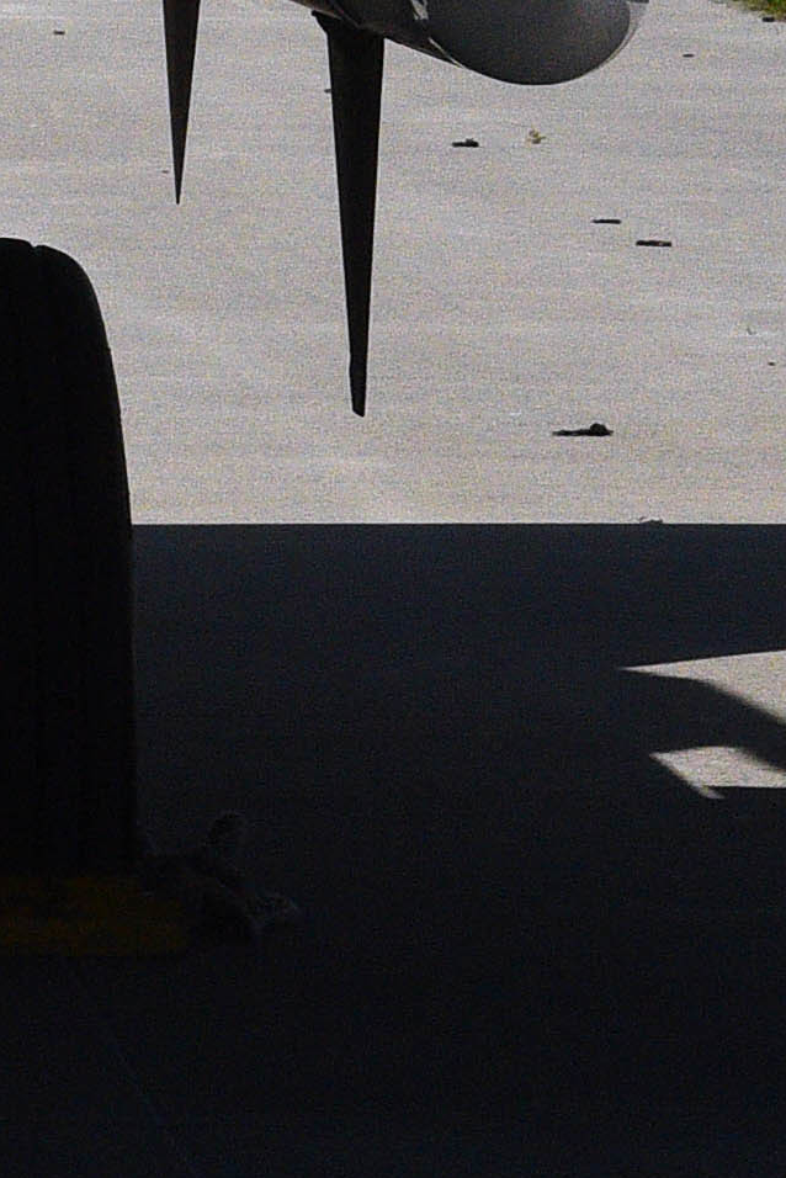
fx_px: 13384
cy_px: -710
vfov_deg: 5.0
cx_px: -1184
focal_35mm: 409
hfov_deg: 3.3
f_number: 16
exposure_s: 1/4000
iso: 2000
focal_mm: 65
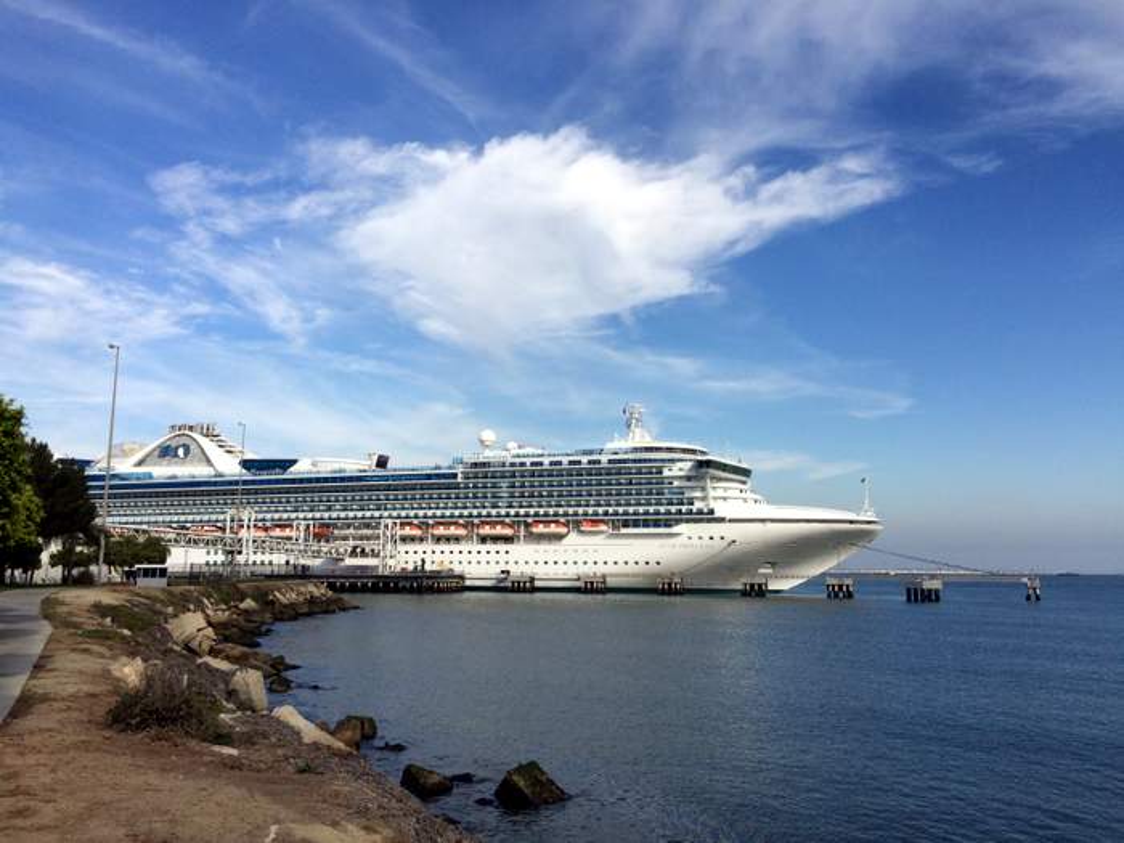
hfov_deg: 61.7
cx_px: 562
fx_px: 942
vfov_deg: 48.2
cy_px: 422
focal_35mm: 29
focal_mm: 4.15
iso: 32
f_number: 2.2
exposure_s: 1/2740
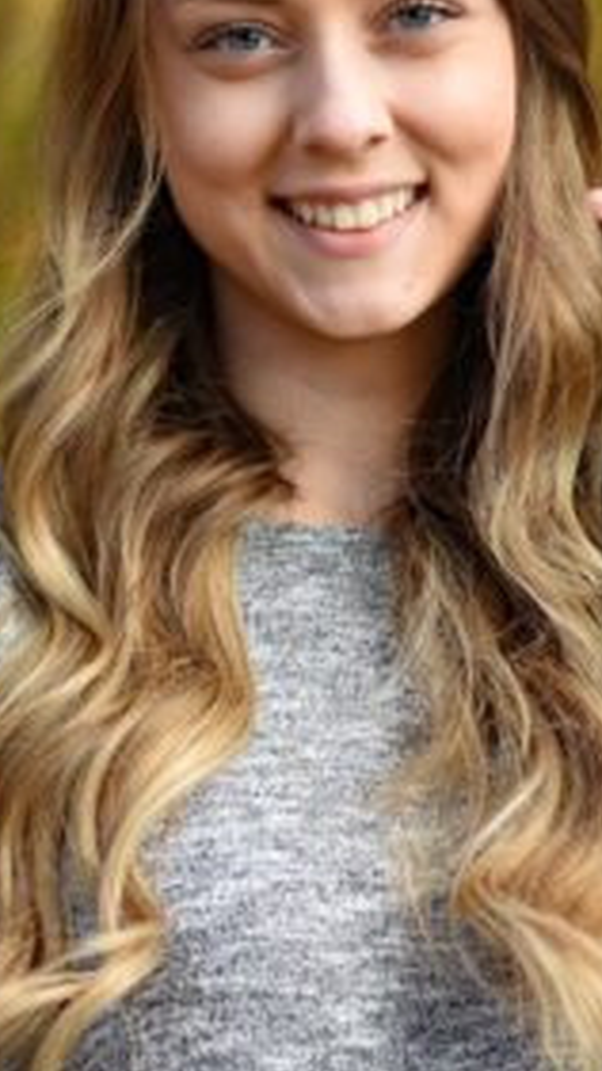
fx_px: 8720
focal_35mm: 307
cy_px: 417
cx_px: 15
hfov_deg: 3.9
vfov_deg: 7.0
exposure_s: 1/320
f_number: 2.2
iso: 100
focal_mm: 85
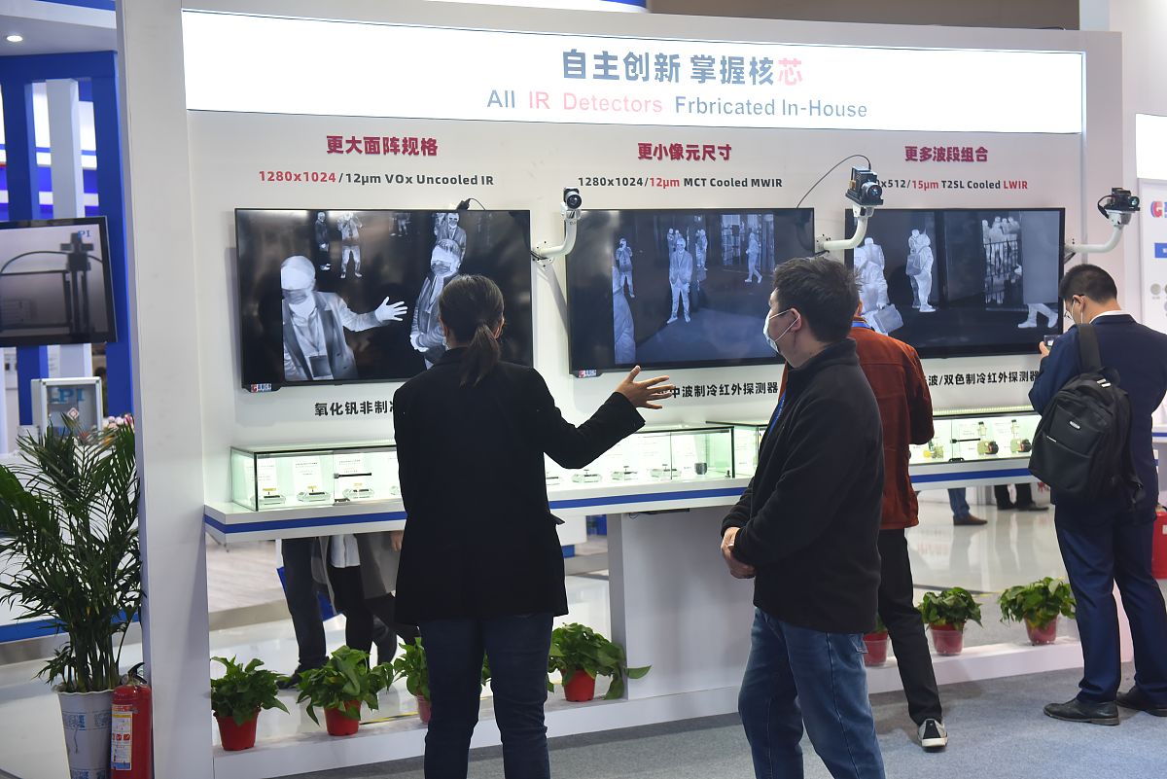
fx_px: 1556
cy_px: 390
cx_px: 584
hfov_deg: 41.1
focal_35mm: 48
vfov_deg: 28.1
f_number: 4
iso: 1000
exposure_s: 1/200
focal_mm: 48
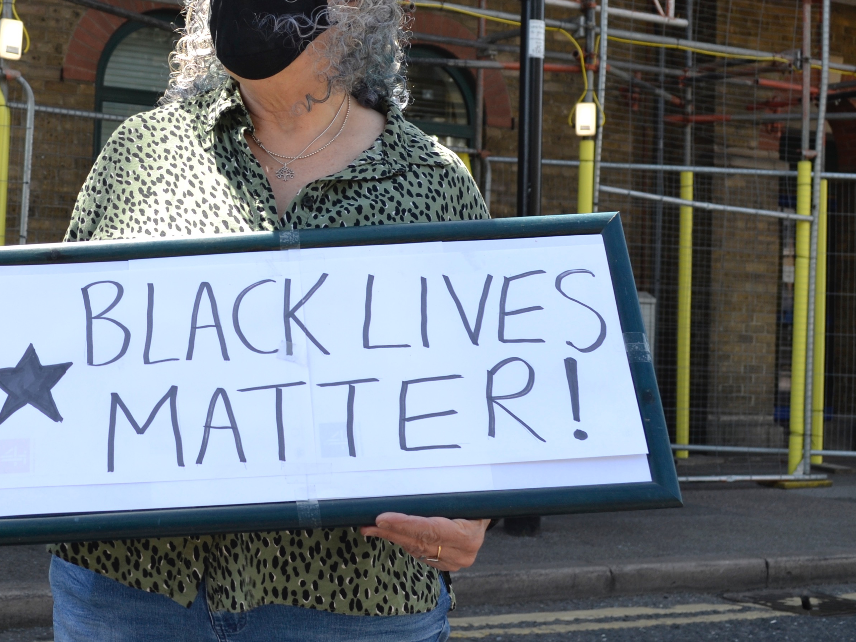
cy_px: 214
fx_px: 1509
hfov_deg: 31.1
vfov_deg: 23.9
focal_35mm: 61
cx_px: 201
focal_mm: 22
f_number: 5.6
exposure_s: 1/125
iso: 110
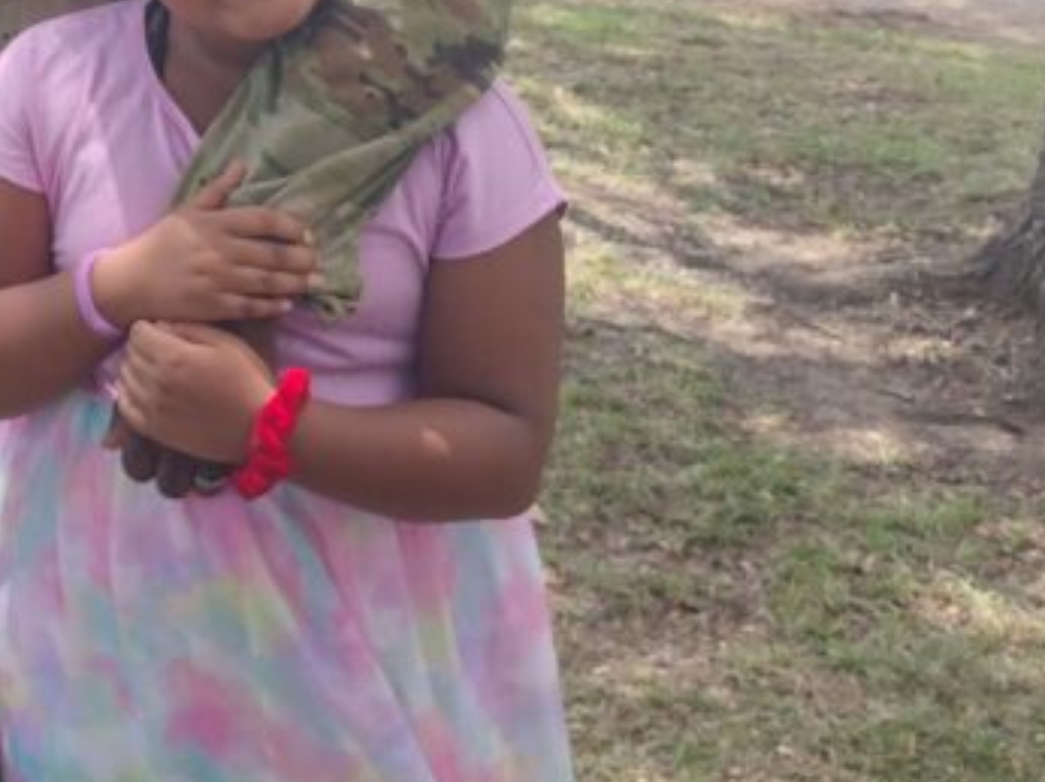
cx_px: -245
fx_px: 2413
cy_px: 30
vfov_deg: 18.0
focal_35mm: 80
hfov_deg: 22.3
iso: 100
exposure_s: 1/505
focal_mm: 4.71
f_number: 1.7
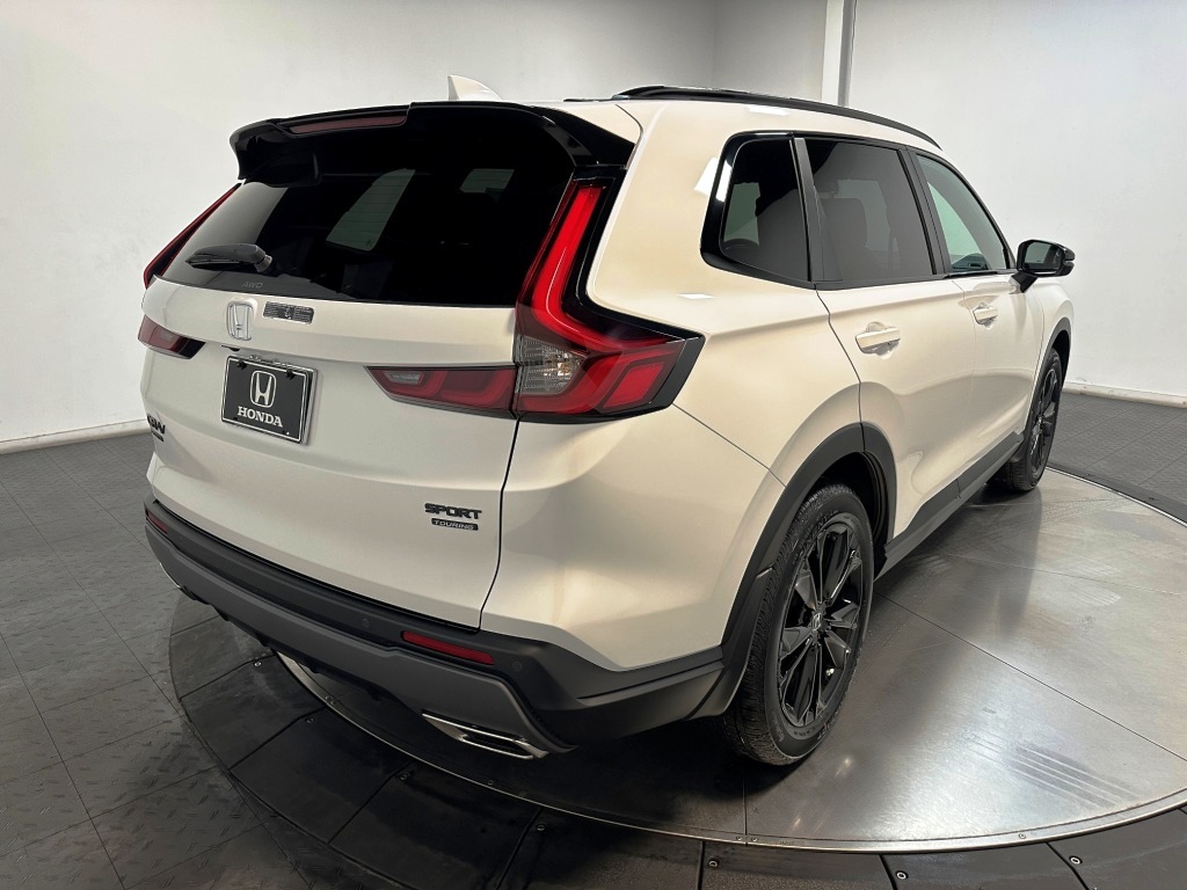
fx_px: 823
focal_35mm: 24
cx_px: 594
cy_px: 445
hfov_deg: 71.6
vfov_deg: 56.8
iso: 200
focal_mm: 6.86
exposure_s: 1/60
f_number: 1.78
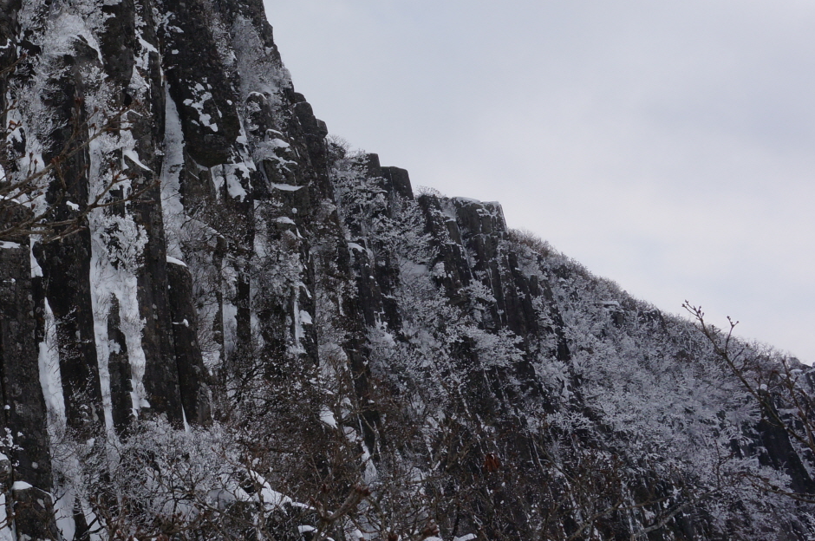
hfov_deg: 39.2
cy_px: 117
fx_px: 1108
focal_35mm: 49
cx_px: 196
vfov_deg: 27.0
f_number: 13
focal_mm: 16
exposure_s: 1/125
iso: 100
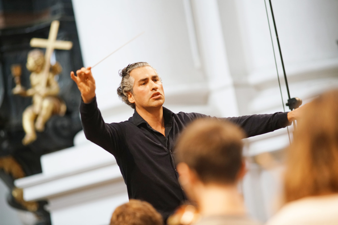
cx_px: 169
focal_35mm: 200
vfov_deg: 6.9
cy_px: 112
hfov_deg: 10.3
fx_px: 1878
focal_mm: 200
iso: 2000
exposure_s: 1/160
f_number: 2.8
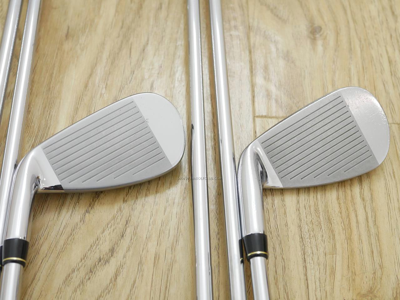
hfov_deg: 38.2
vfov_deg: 29.1
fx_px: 578
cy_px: 150
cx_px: 200
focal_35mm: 50
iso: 1600
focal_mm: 25
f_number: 4
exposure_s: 1/80
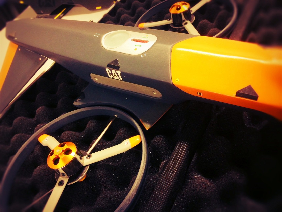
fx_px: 244
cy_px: 106
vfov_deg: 46.8
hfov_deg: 60.0
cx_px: 141
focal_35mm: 30
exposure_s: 1/30
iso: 200
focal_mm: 4.12
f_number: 2.2
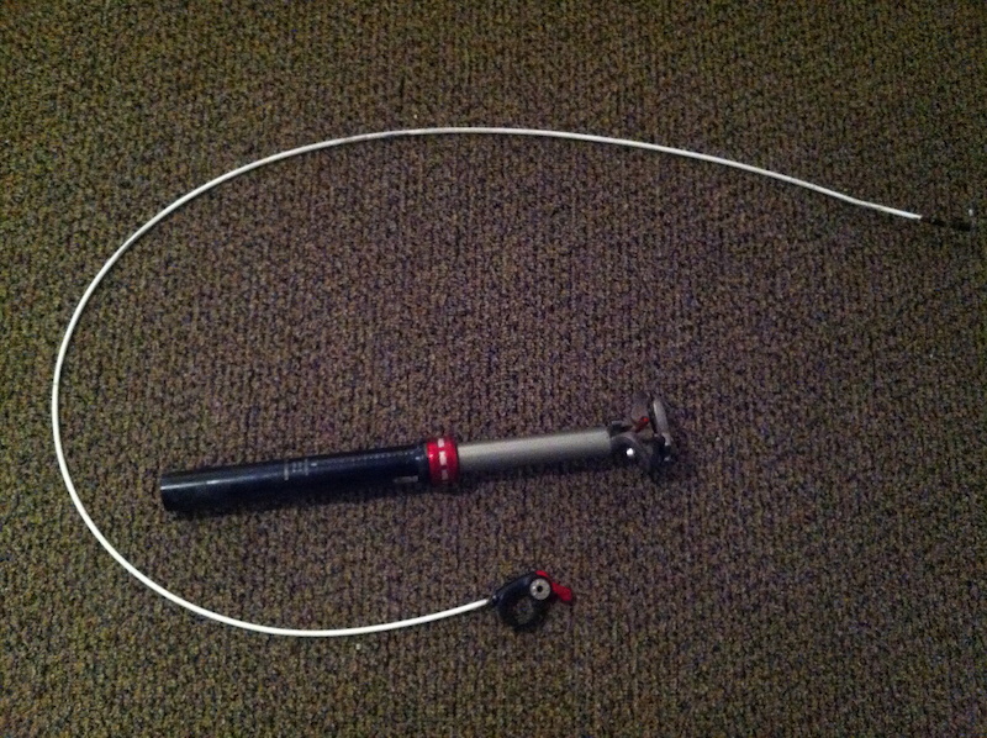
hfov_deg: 52.7
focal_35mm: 35
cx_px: 494
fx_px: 997
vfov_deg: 40.6
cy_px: 369
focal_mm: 3.85
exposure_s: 1/15
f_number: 2.8
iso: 1000
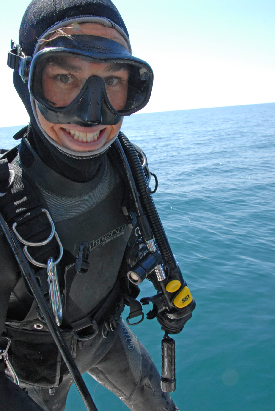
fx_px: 377
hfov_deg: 40.1
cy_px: 206
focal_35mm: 33
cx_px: 138
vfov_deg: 57.2
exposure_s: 1/180
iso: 400
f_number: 16
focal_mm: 22
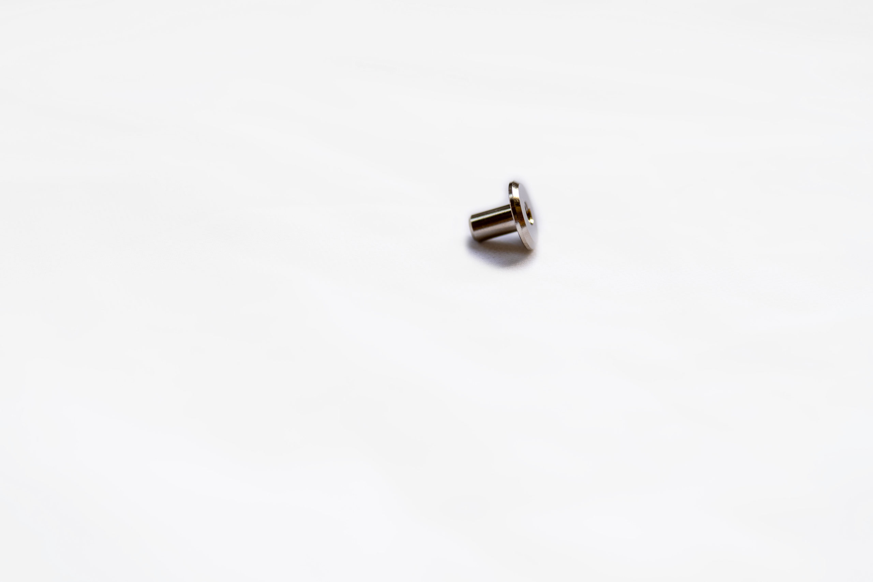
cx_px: 436
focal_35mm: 35
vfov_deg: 37.9
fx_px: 849
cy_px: 291
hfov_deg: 54.4
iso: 160
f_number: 2.5
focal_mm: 35
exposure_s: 1/160
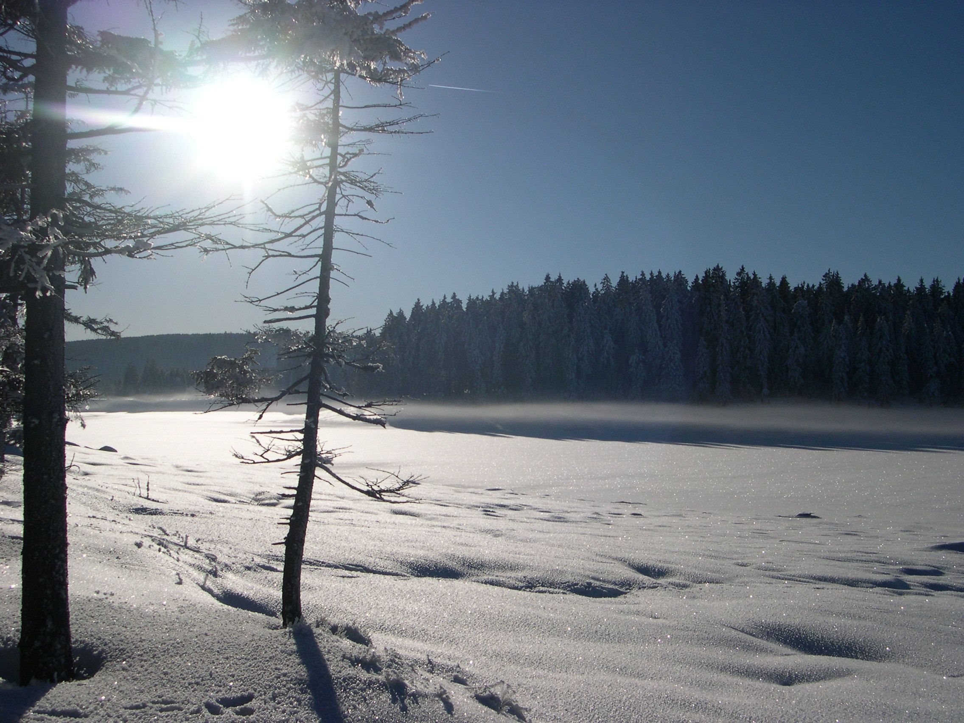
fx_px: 1058
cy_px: 362
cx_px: 482
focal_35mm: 38
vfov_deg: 37.7
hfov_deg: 49.0
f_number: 7.6
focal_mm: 8
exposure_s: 1/888
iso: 100
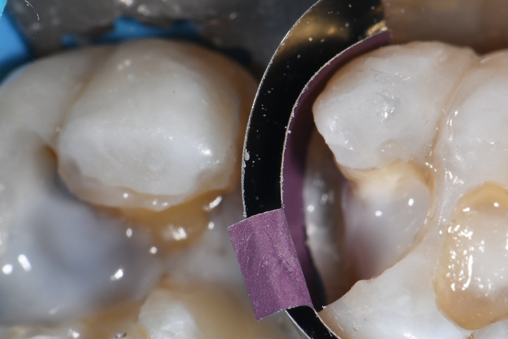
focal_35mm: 236
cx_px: 289
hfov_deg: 8.7
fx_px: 3329
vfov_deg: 5.8
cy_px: 207
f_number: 32
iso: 200
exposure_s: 1/160
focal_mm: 105
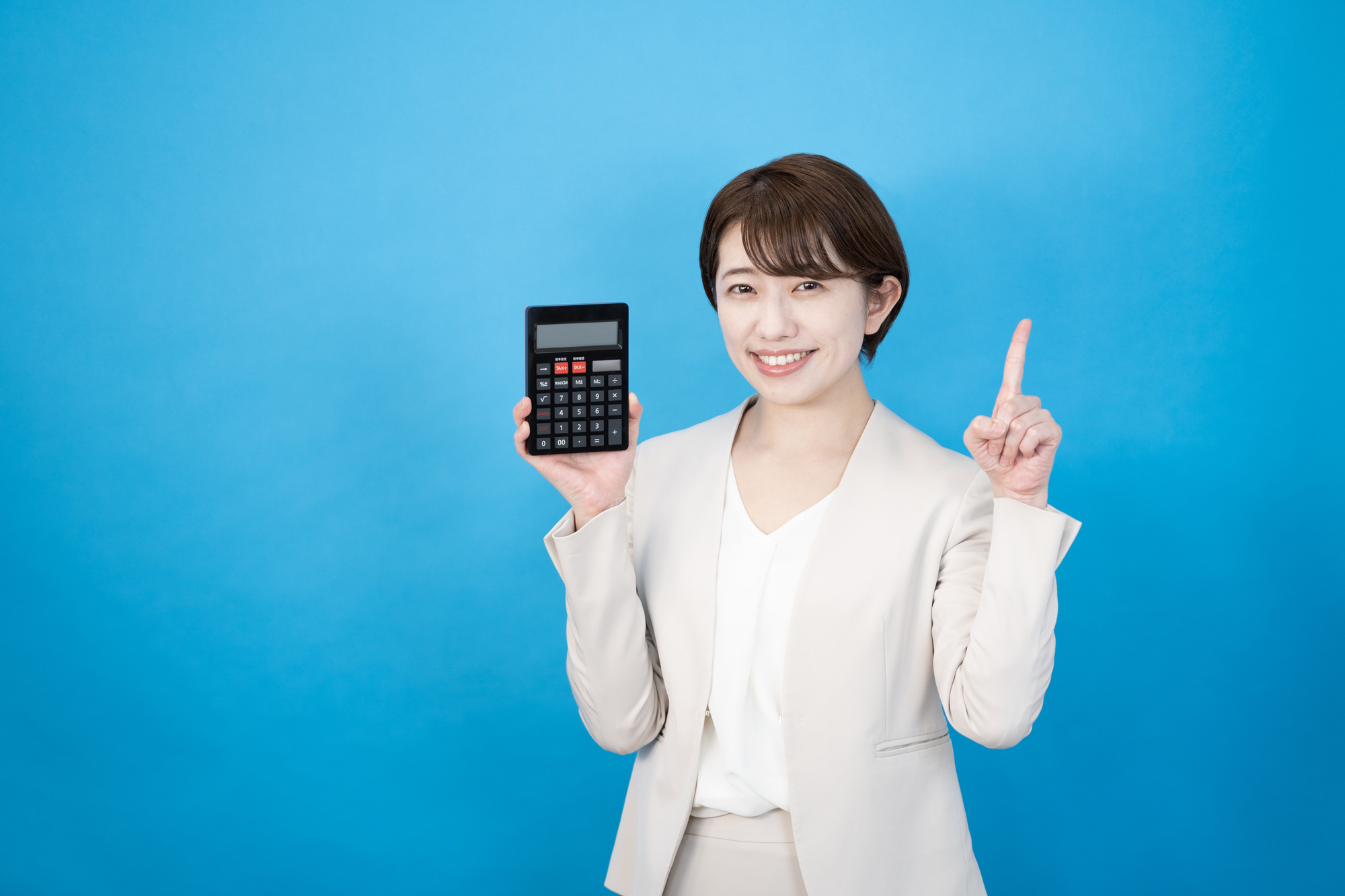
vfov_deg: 18.9
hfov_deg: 28.1
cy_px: 448
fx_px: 2690
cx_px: 672
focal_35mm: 72
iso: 250
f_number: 2.8
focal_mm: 72
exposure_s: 1/80
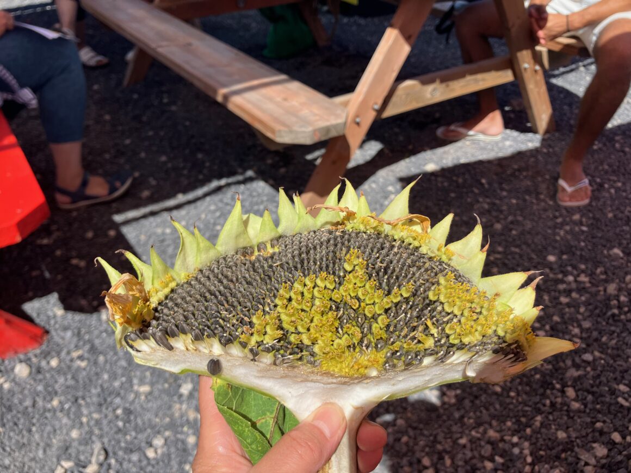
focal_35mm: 28
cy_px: 236
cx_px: 316
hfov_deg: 63.4
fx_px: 510
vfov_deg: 49.7
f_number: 1.8
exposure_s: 1/2024
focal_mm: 3.99
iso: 32
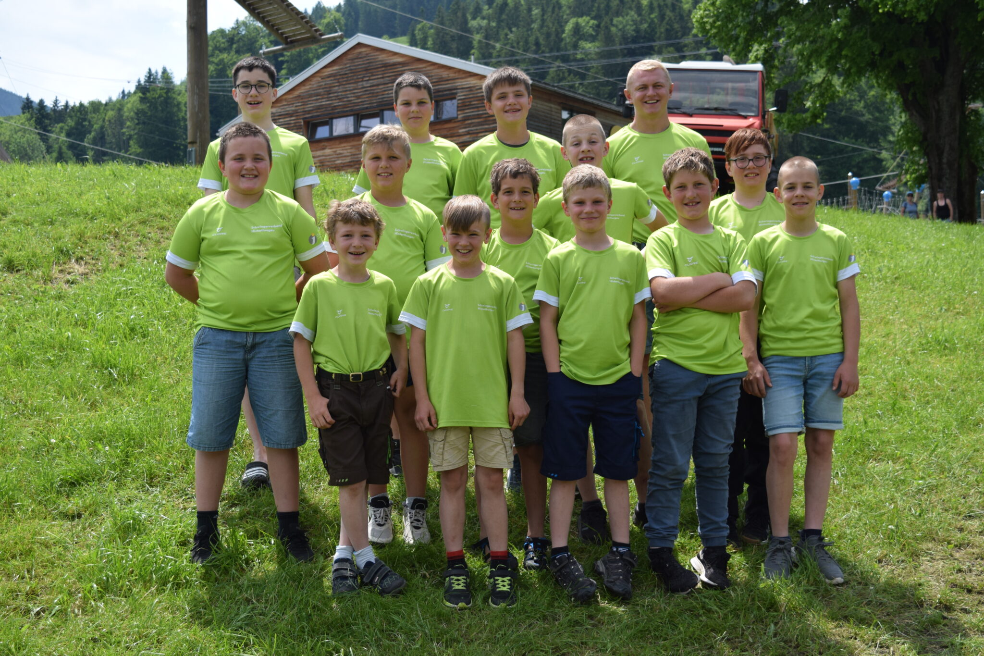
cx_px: 492
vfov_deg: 28.1
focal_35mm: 48
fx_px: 1312
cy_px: 328
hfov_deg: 41.1
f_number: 6.3
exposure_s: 1/1600
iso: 400
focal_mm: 32
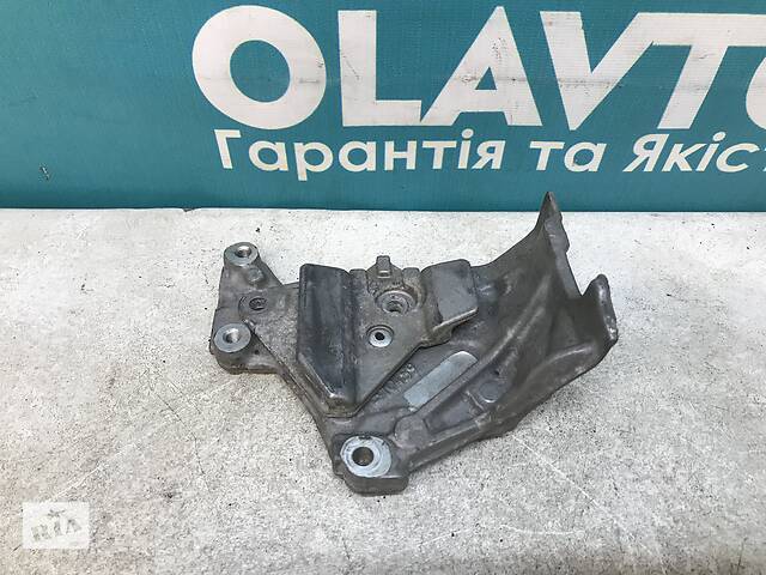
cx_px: 383
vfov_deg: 49.7
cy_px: 288
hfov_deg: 63.4
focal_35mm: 28
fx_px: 620
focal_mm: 4
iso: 32
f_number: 1.8
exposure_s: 1/33
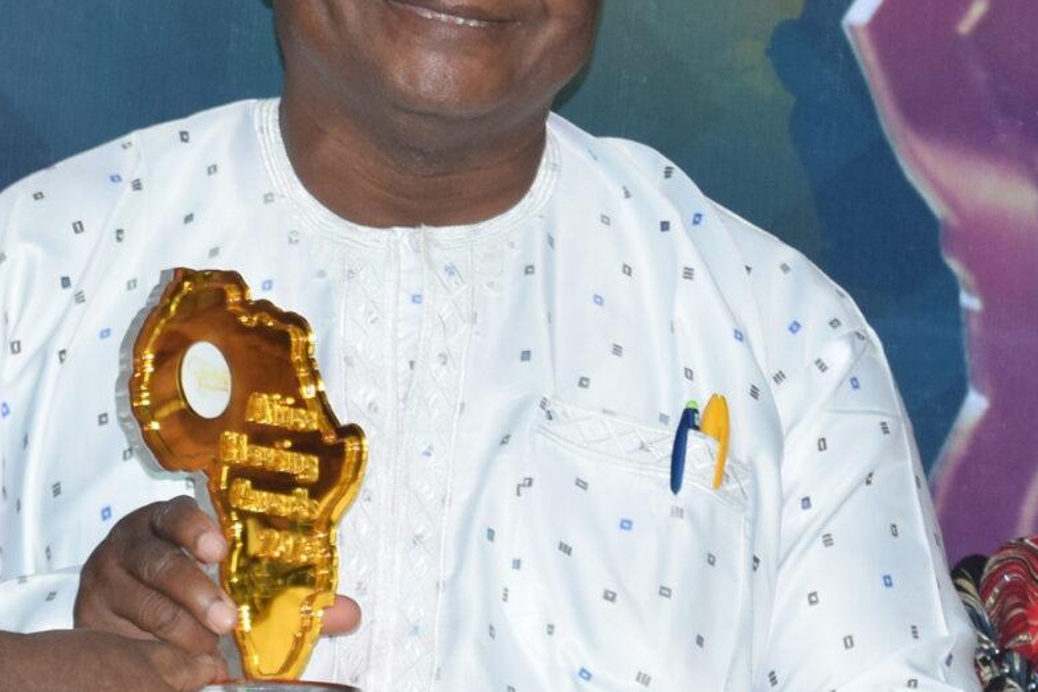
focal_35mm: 343
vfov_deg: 4.0
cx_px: 266
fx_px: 9891
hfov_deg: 6.0
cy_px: 397
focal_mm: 70
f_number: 5.3
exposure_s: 1/200
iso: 800
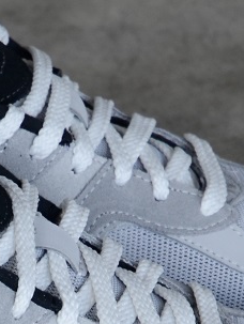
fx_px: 4164
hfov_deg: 3.4
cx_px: 1
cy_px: 302
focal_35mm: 444
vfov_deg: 4.5
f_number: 5
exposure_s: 1/100
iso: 160
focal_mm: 62
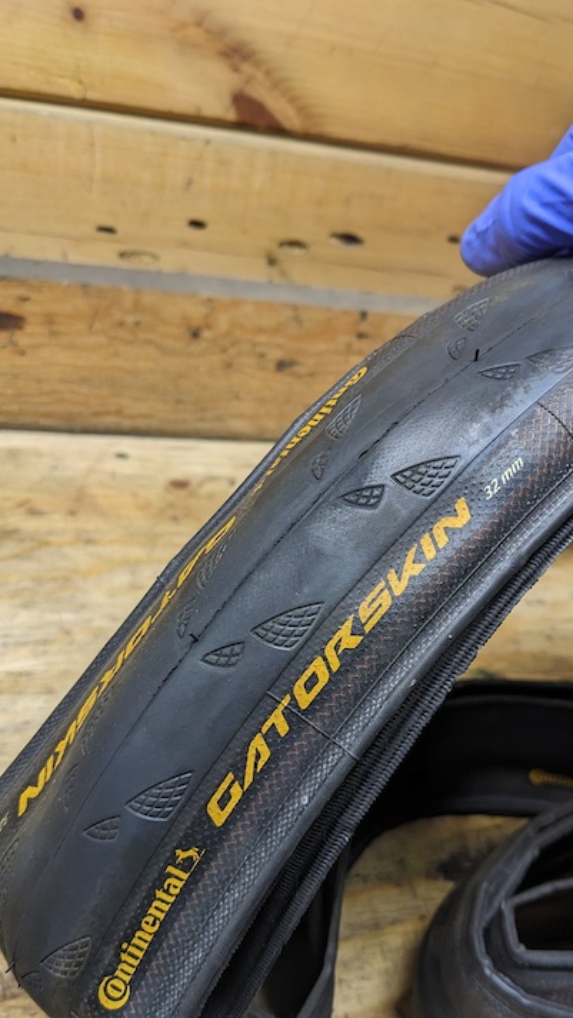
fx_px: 891
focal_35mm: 33
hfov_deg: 35.4
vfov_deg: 59.4
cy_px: 560
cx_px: 360
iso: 56
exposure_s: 1/60
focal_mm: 4.38
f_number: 1.73
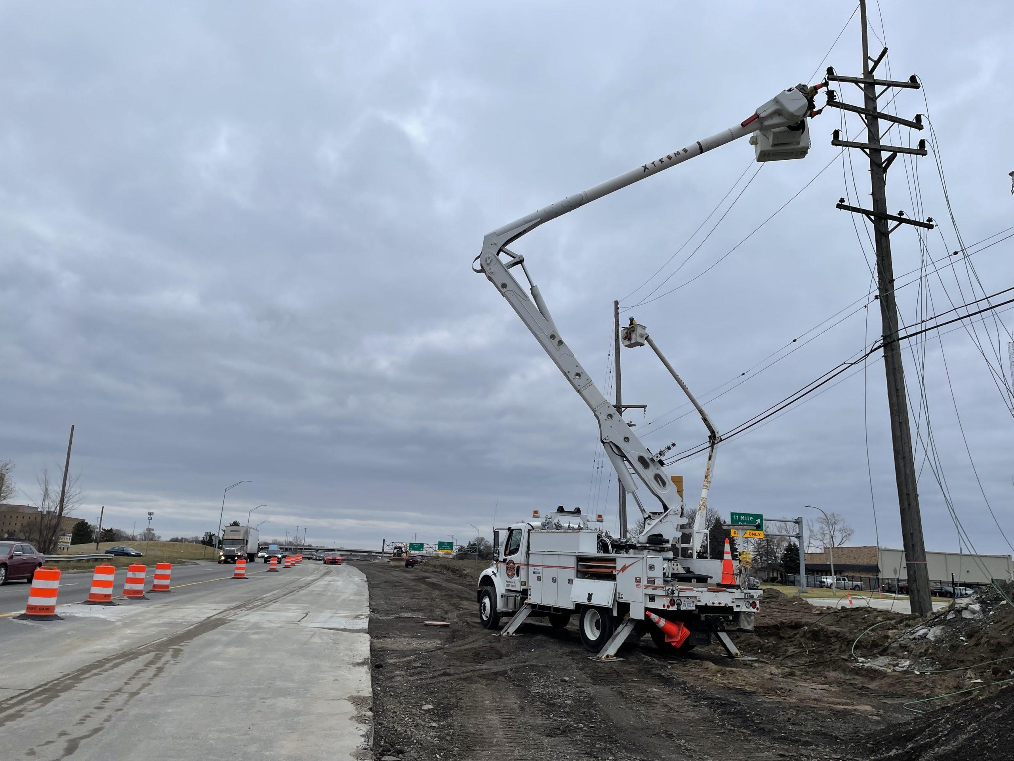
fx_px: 762
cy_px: 380
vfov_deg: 53.1
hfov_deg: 67.3
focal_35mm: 26
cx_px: 507
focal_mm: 4.2
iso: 32
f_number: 1.6
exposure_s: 1/1195
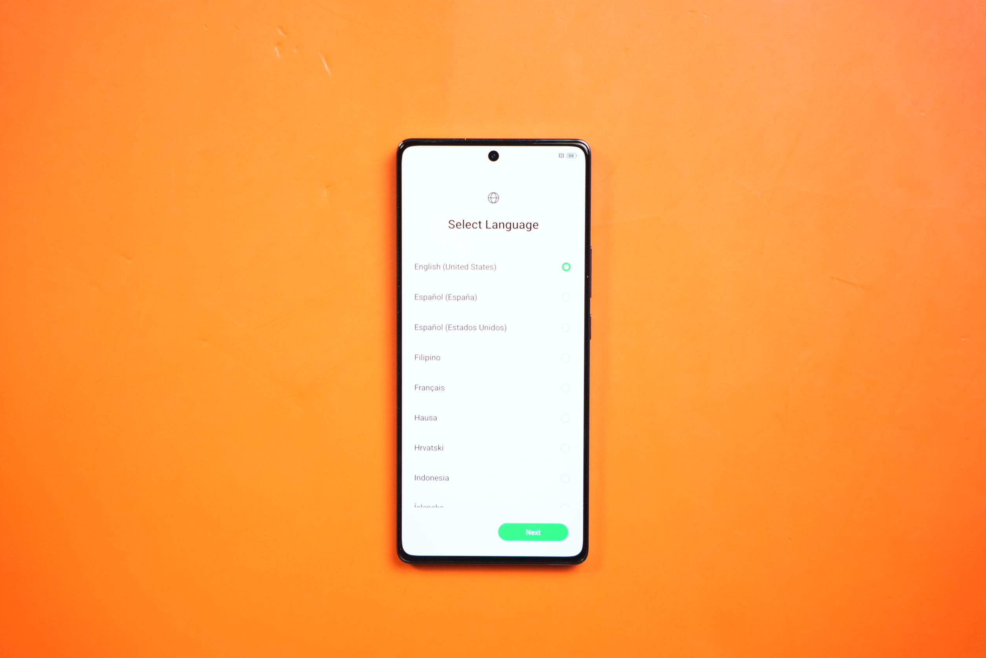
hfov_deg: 28.5
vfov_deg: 19.2
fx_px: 1945
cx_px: 495
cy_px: 326
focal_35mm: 71
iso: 640
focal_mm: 70
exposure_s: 1/125
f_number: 3.2
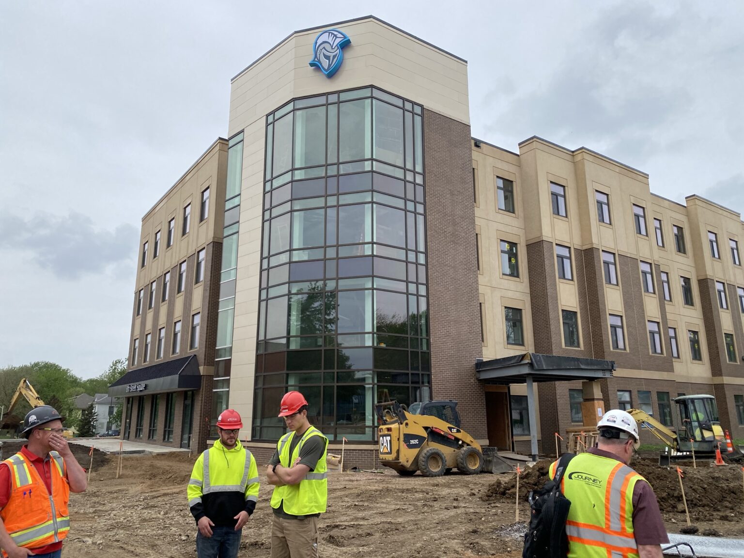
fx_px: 559
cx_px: 372
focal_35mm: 26
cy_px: 279
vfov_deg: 53.1
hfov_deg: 67.3
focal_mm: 4.25
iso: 32
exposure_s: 1/2463
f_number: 1.8
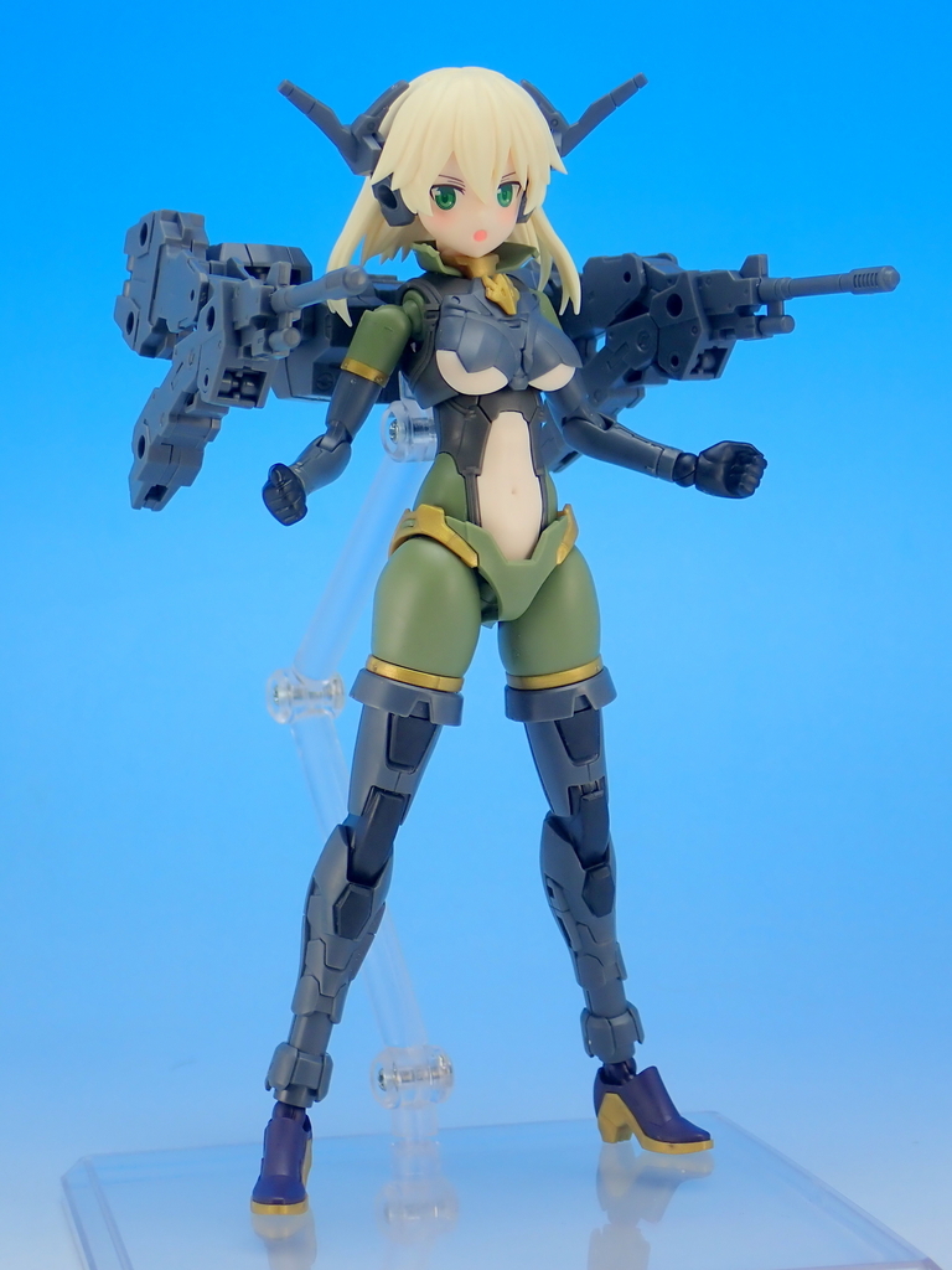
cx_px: 476
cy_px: 635
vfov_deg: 23.8
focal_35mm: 82
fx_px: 3007
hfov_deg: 18.0
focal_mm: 14.62
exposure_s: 1/13
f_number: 4.3
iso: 100
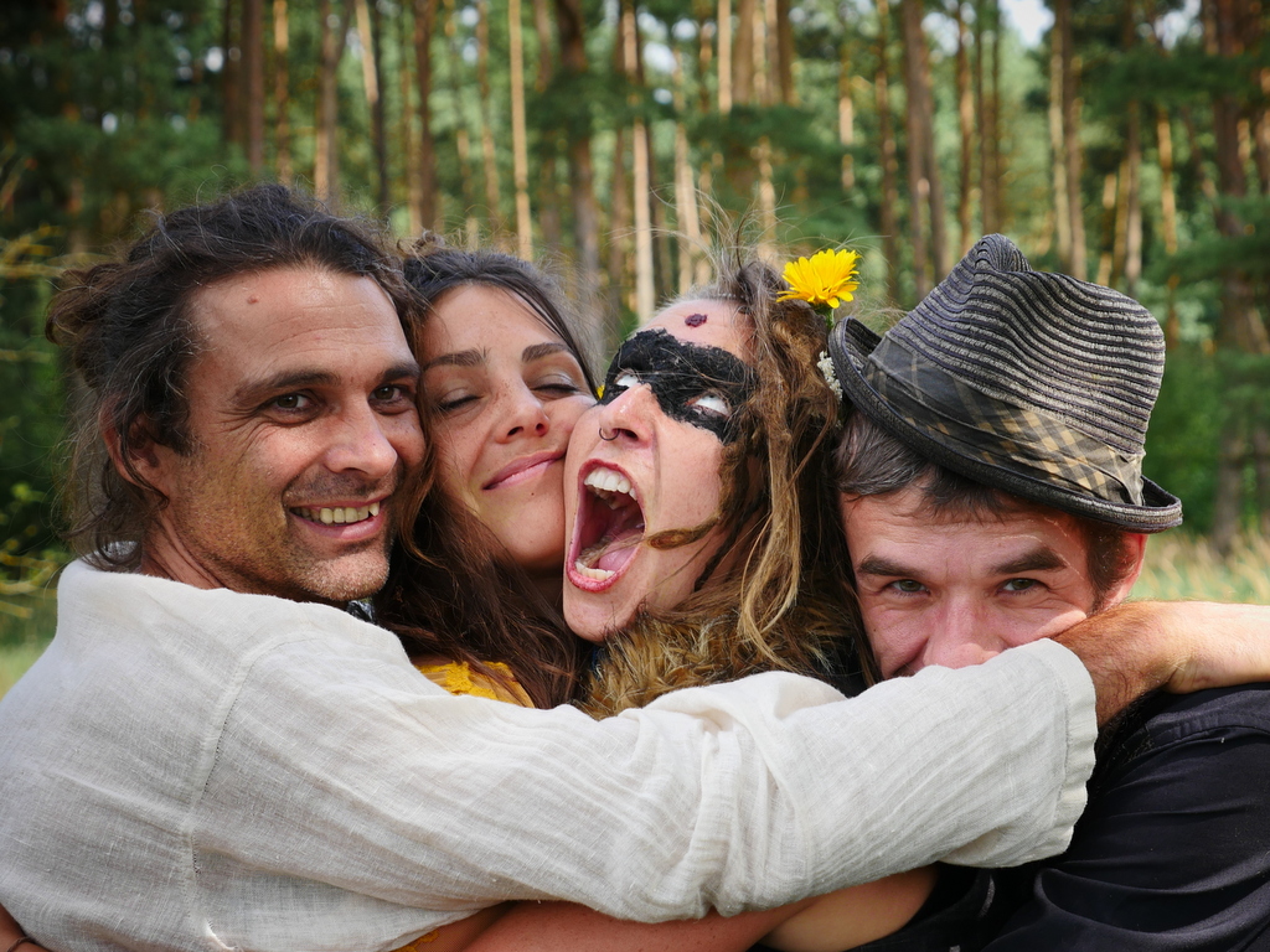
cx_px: 635
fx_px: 2348
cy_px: 476
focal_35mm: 64
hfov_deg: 30.3
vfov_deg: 22.9
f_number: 4
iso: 200
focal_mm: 31
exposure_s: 1/250
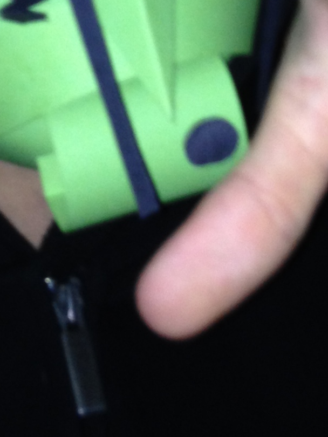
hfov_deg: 10.5
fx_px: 1780
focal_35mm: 141
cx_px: 104
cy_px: -318
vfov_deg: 12.9
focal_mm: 4.28
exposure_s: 1/16
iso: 80
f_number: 2.4
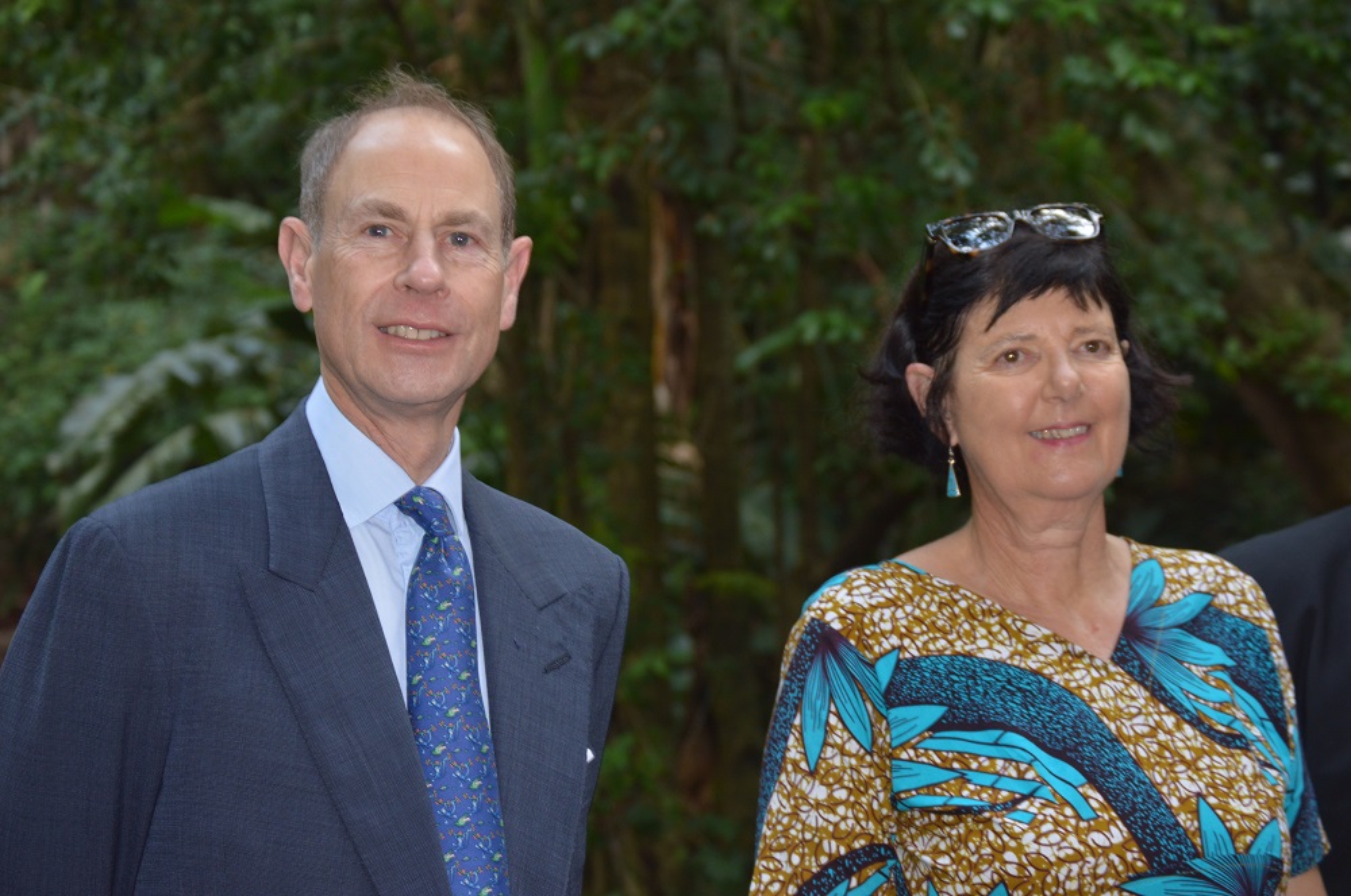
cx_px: 676
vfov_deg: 16.5
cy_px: 448
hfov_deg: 24.6
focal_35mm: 82
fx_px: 3092
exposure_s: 1/60
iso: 400
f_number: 4
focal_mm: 55
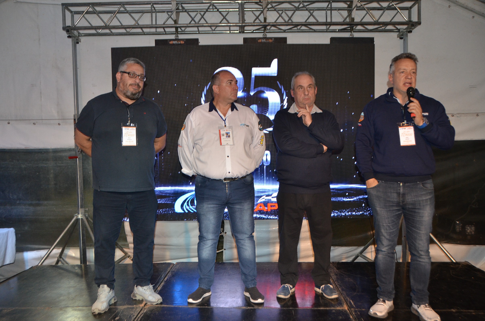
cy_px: 160
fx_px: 444
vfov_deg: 39.8
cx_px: 242
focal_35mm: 33
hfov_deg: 57.3
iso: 800
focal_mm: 22
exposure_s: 1/60
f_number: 3.8
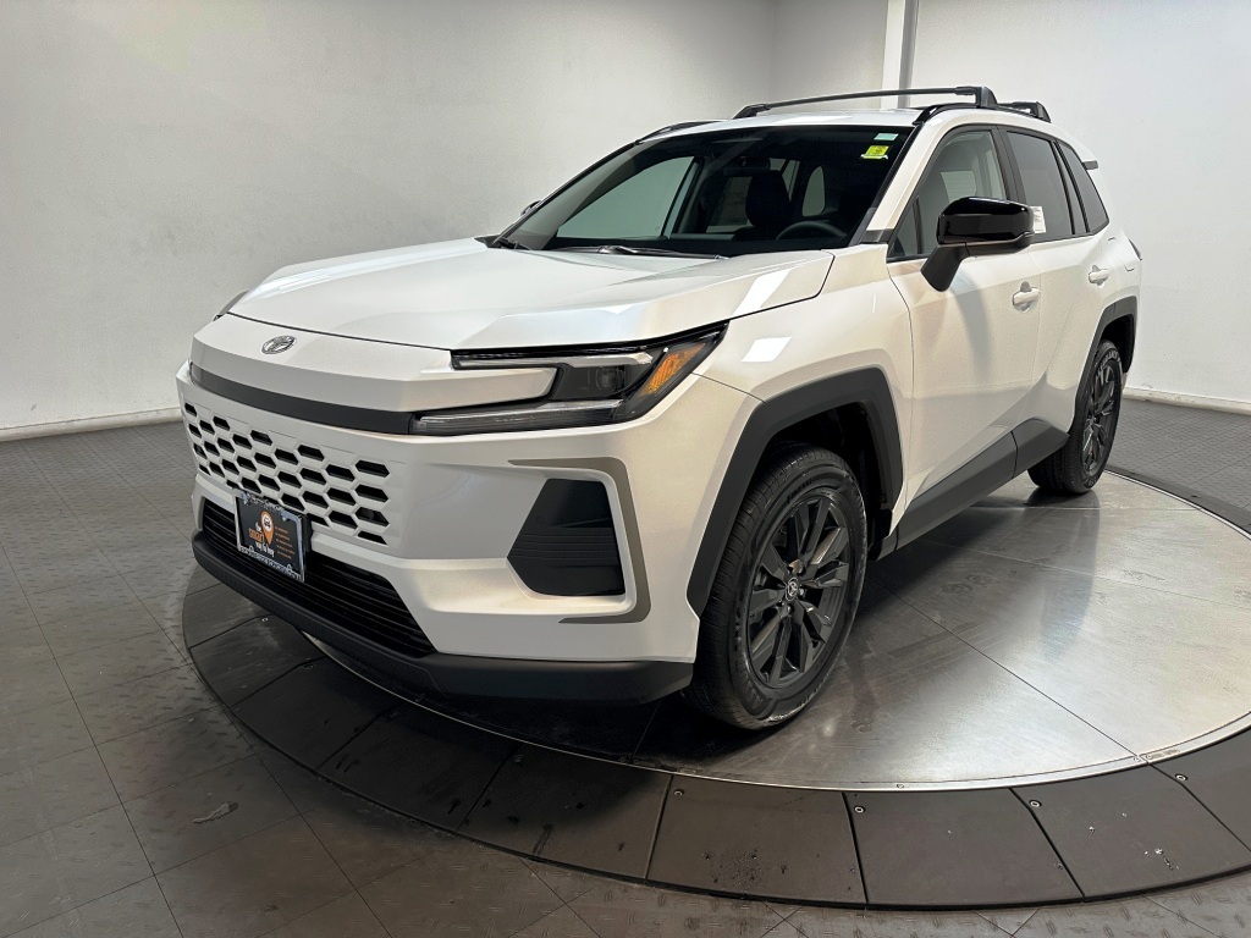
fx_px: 867
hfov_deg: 71.6
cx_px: 626
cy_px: 469
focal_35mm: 24
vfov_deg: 56.8
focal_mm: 6.86
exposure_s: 1/60
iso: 200
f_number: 1.78
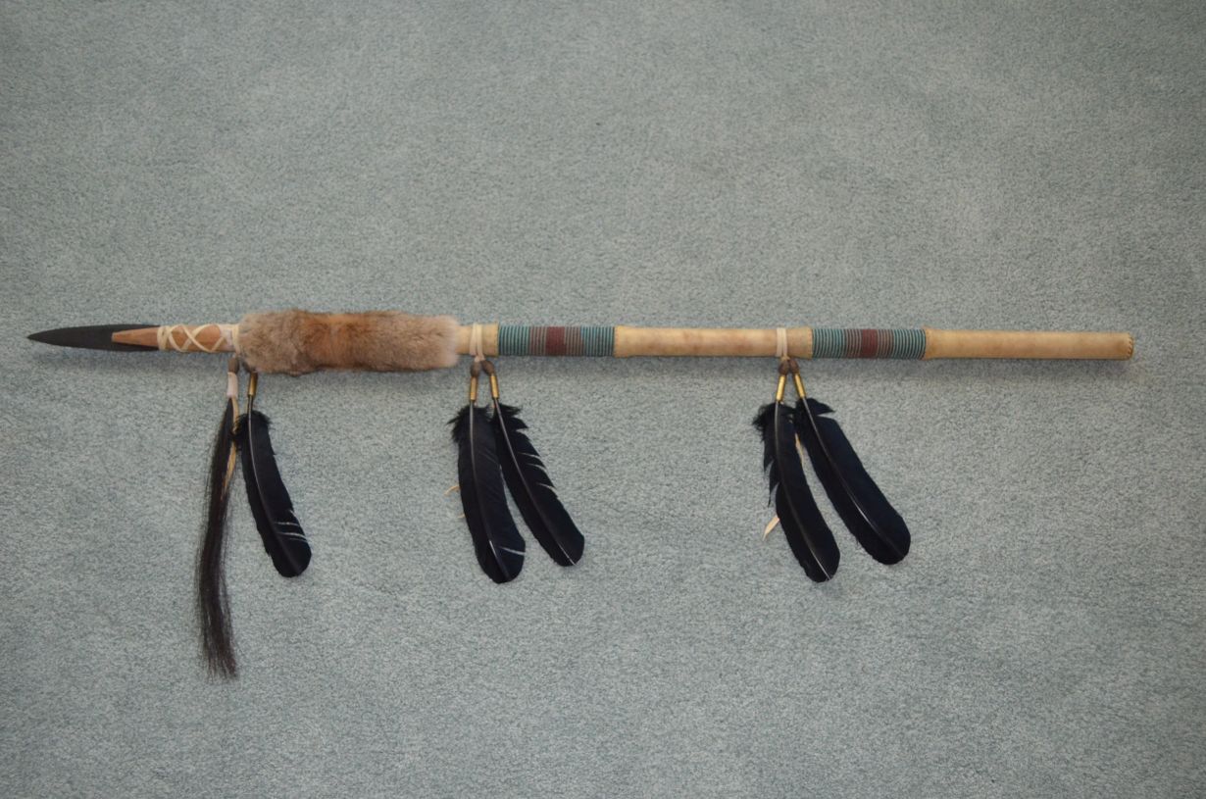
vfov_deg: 39.8
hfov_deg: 57.3
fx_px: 1103
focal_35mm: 33
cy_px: 400
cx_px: 603
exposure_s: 1/60
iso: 2000
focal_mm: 22
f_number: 4
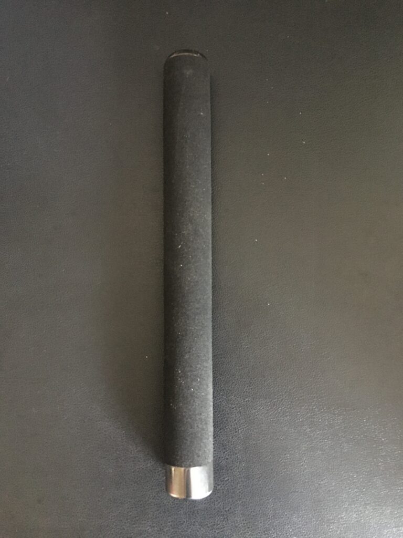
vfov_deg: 61.7
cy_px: 269
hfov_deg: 48.2
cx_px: 202
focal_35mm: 29
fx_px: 450
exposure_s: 1/17
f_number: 2.2
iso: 800
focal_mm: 4.15
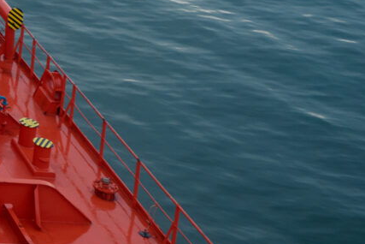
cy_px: -310
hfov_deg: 13.8
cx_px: -460
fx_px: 1166
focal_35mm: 115
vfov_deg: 10.5
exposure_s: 1/50
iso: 200
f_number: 5
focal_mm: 24
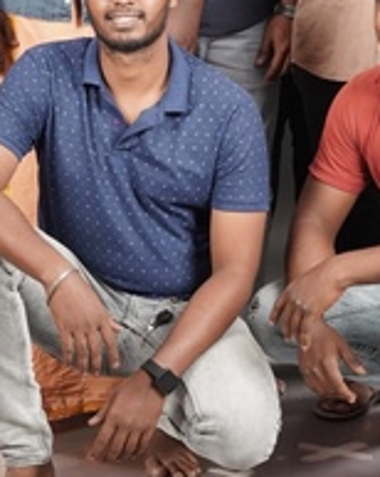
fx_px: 2066
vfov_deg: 13.0
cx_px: 234
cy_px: 35
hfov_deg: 10.5
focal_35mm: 147
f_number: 11
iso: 800
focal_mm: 37.7
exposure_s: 1/100
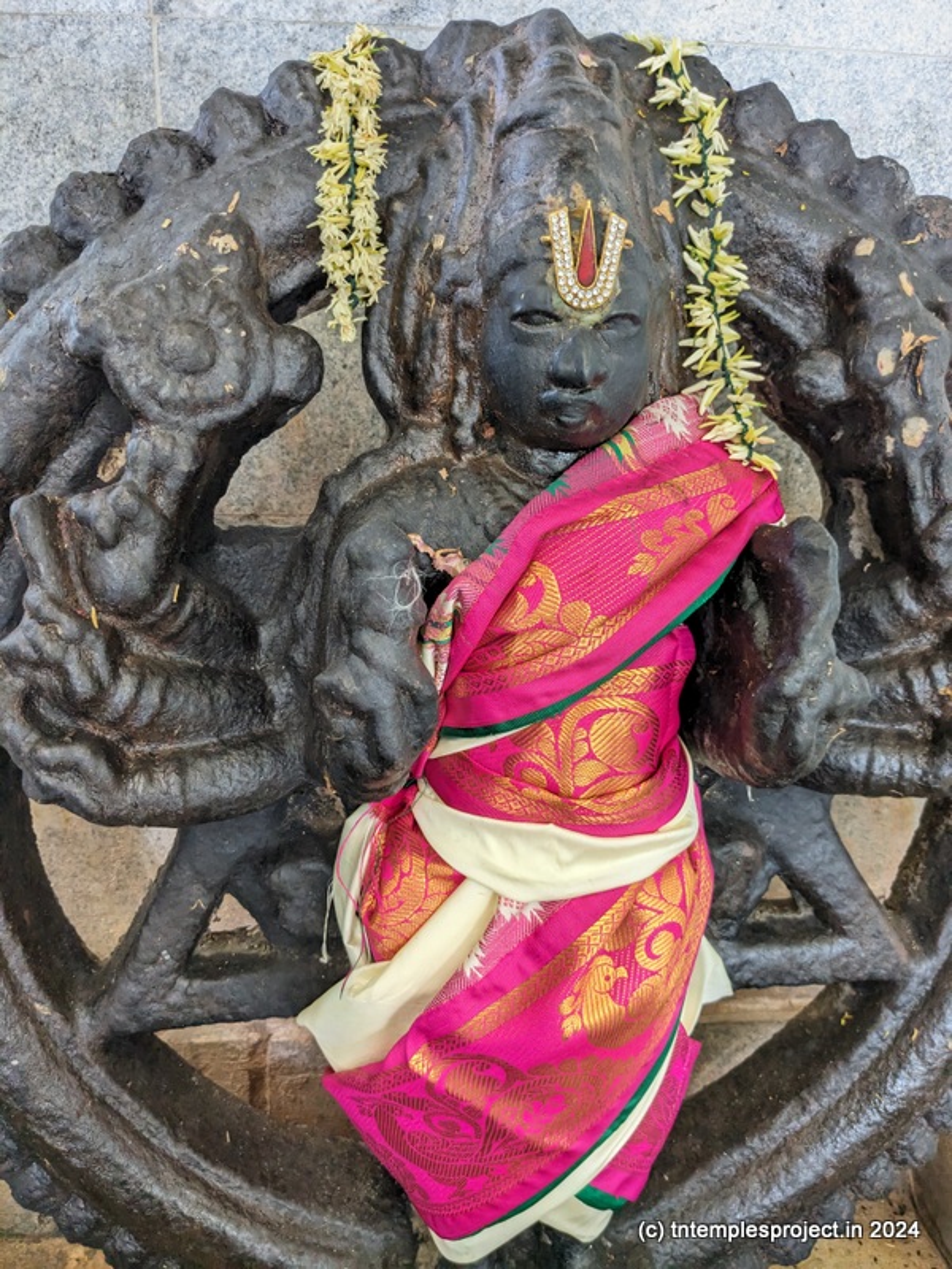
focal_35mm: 27
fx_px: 990
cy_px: 634
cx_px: 476
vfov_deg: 65.3
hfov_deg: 51.4
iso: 244
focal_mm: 4.38
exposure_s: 1/99.9
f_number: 1.73
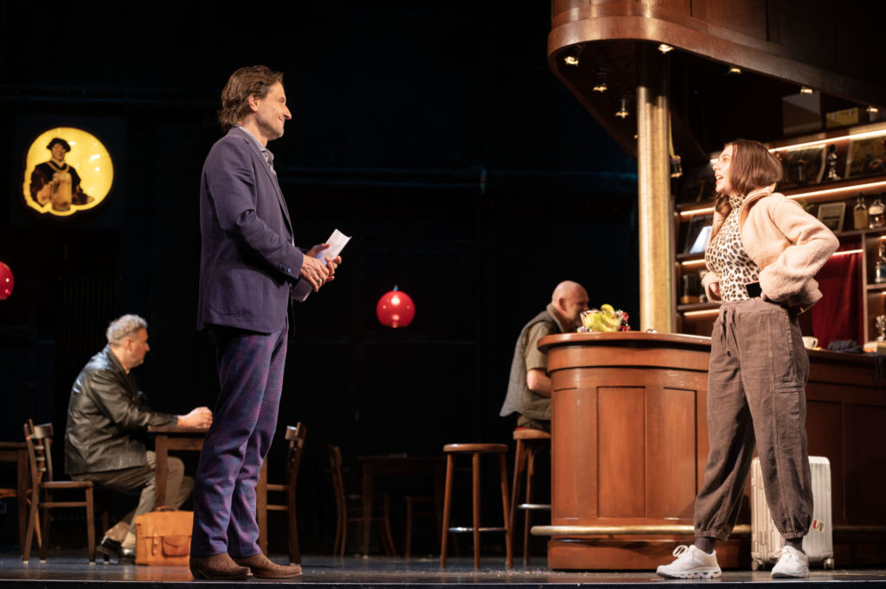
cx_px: 443
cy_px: 294
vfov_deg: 19.4
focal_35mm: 70
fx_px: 1721
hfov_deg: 28.9
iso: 1250
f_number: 4
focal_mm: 70
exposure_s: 1/80
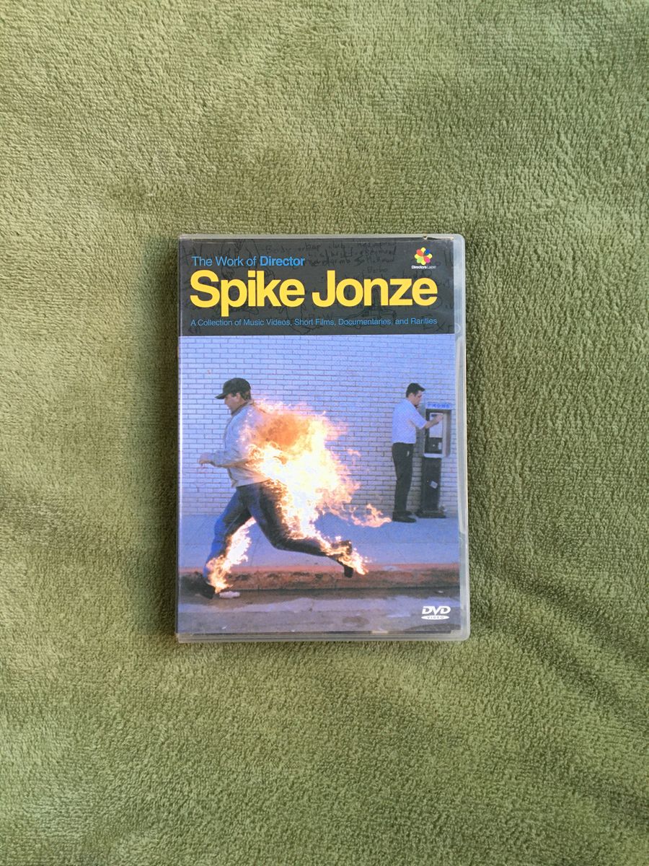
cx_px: 324
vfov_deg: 61.7
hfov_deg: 48.2
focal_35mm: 29
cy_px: 433
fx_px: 725
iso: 125
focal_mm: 4.15
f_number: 2.2
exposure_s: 1/30
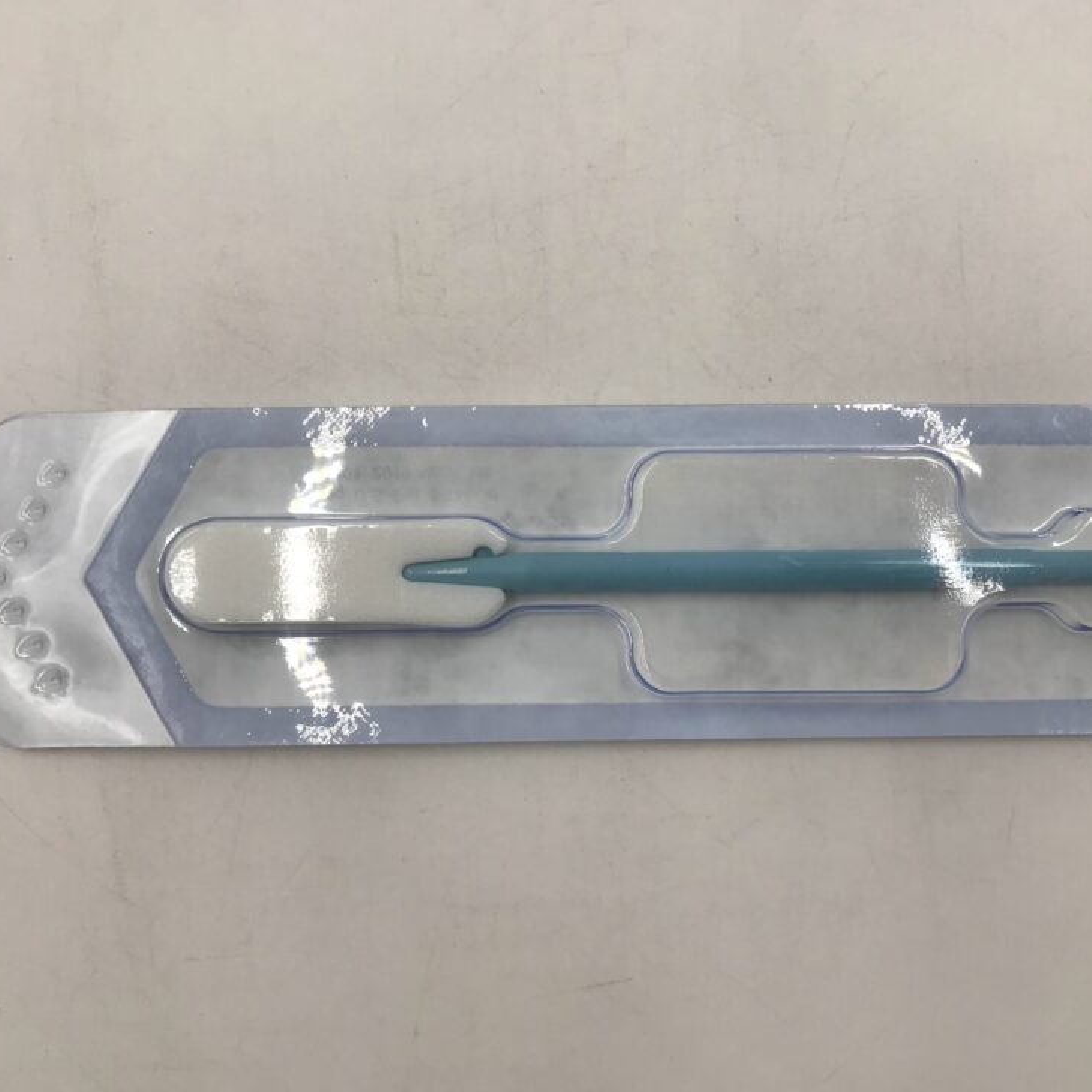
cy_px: 550
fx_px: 1213
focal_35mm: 34
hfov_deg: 48.3
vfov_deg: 48.5
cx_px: 614
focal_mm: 3.99
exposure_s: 1/202
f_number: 1.8
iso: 20
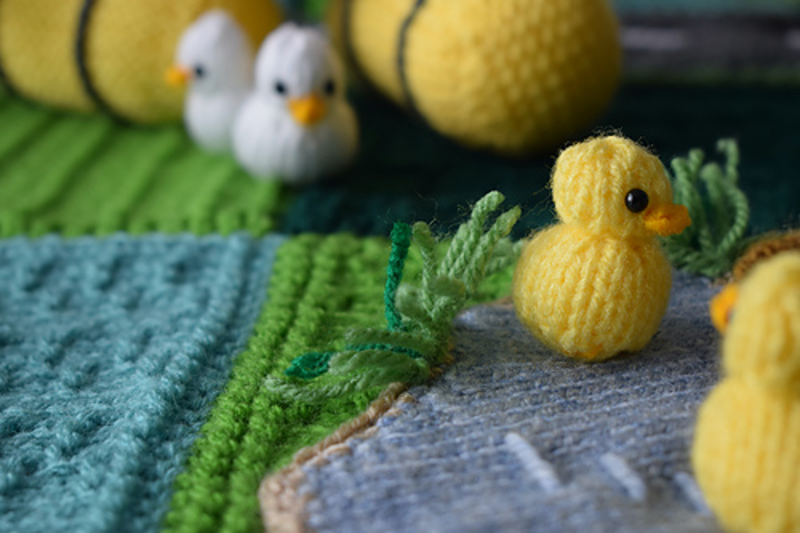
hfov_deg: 28.1
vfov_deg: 18.9
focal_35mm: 72
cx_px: 400
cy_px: 266
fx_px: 1599
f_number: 6.3
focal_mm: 48
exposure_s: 1/160
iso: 400
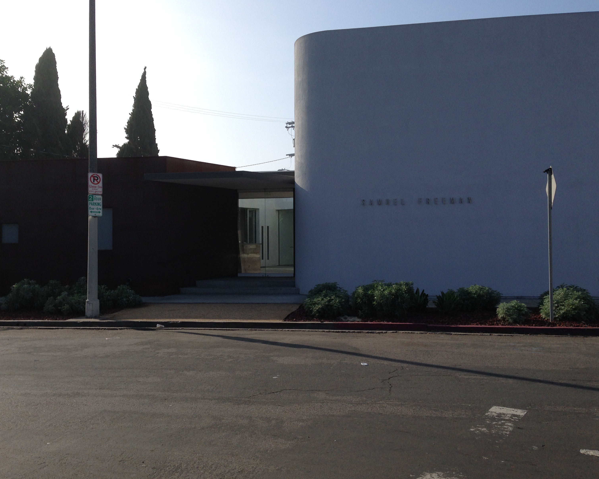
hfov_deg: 51.5
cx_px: 289
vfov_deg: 42.2
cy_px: 236
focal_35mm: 35
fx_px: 620
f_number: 2.4
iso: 50
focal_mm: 4.12
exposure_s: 1/1938
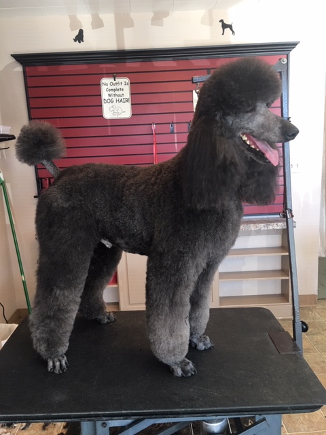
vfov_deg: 61.7
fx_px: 364
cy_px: 218
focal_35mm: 29
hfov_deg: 48.2
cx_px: 163
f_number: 2.2
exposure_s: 1/30
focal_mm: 4.15
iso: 40
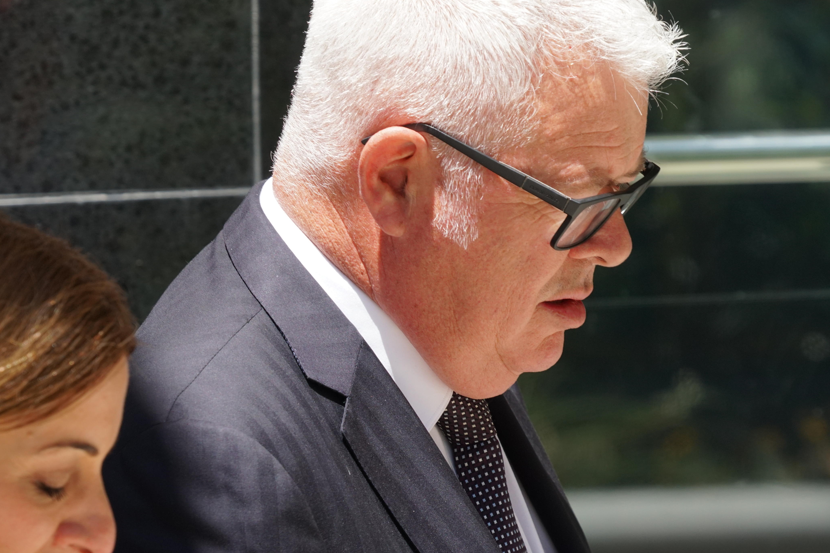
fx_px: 7690
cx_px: 493
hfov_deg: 6.2
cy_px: 223
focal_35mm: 334
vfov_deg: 4.1
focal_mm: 183
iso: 500
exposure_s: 1/1000
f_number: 6.3
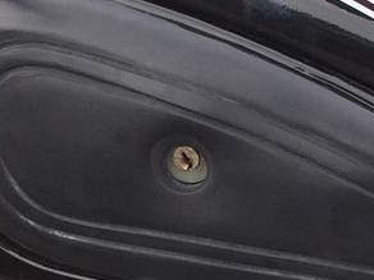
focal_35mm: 162
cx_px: 195
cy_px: 424
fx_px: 1750
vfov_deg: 8.9
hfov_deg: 12.2
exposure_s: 1/403
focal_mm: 4.15
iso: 32
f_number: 2.2
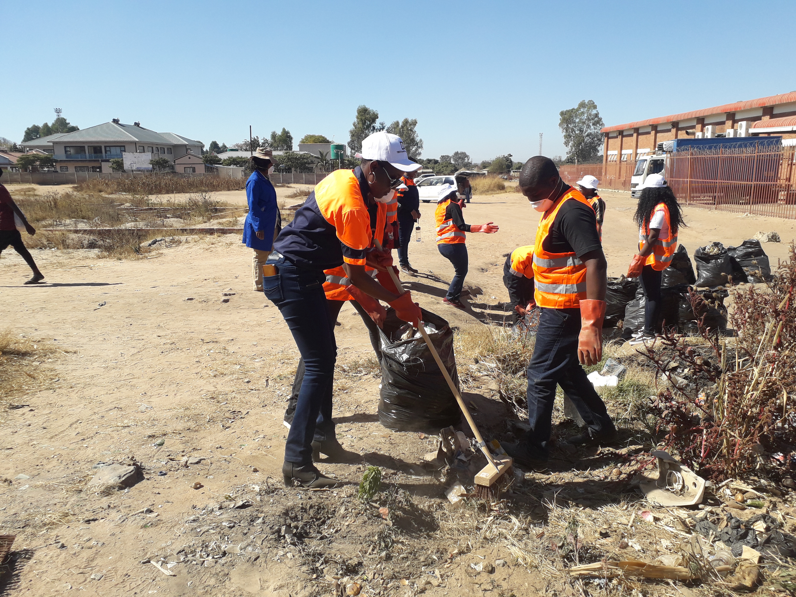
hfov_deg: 65.3
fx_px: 621
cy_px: 298
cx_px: 398
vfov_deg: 51.4
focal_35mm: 27
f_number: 1.9
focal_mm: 3.6
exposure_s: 1/1302
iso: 40
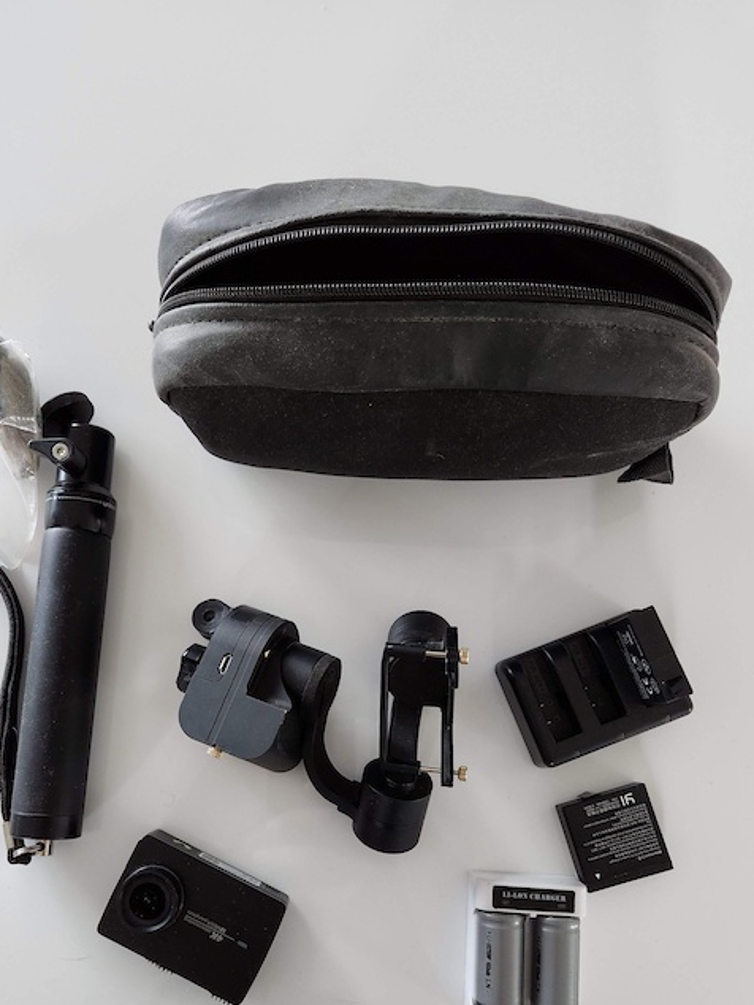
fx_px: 842
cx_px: 326
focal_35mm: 29
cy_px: 628
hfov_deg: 48.1
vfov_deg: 60.8
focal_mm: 5.4
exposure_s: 1/120
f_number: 1.8
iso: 640
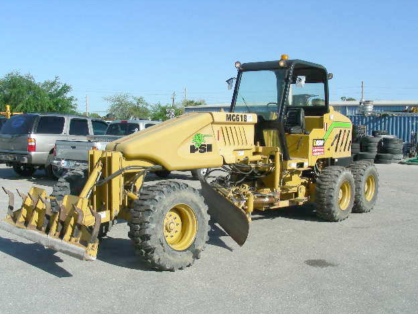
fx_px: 471
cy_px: 160
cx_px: 209
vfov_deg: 36.8
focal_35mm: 39
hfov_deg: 47.9
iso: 50
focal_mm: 6.3
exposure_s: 1/418
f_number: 5.6
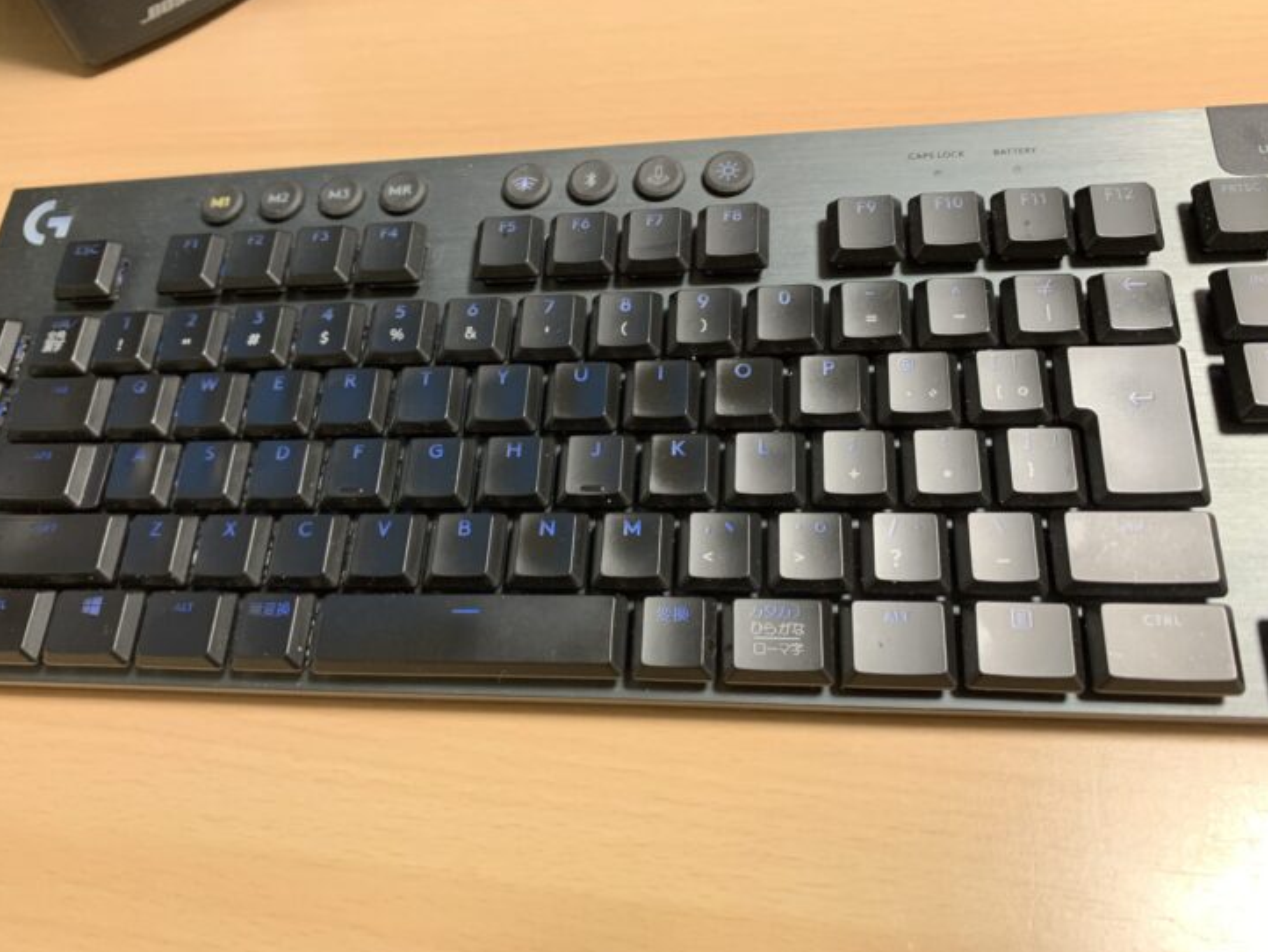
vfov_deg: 51.4
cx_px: 625
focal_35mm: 27
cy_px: 461
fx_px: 989
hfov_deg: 65.3
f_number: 1.8
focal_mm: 4.25
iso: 500
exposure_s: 1/30
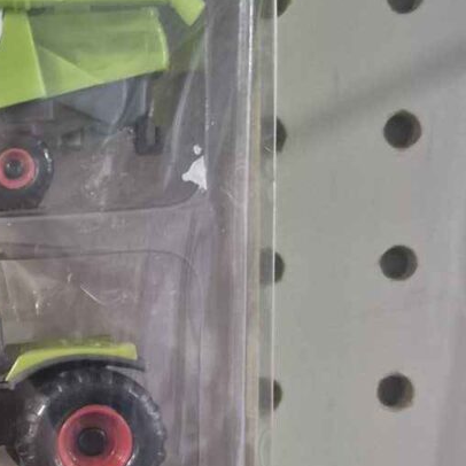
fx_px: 1173
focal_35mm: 77
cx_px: -103
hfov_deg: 20.9
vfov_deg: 22.0
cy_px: 419
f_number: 1.8
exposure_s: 1/60
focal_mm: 5.4
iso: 1000
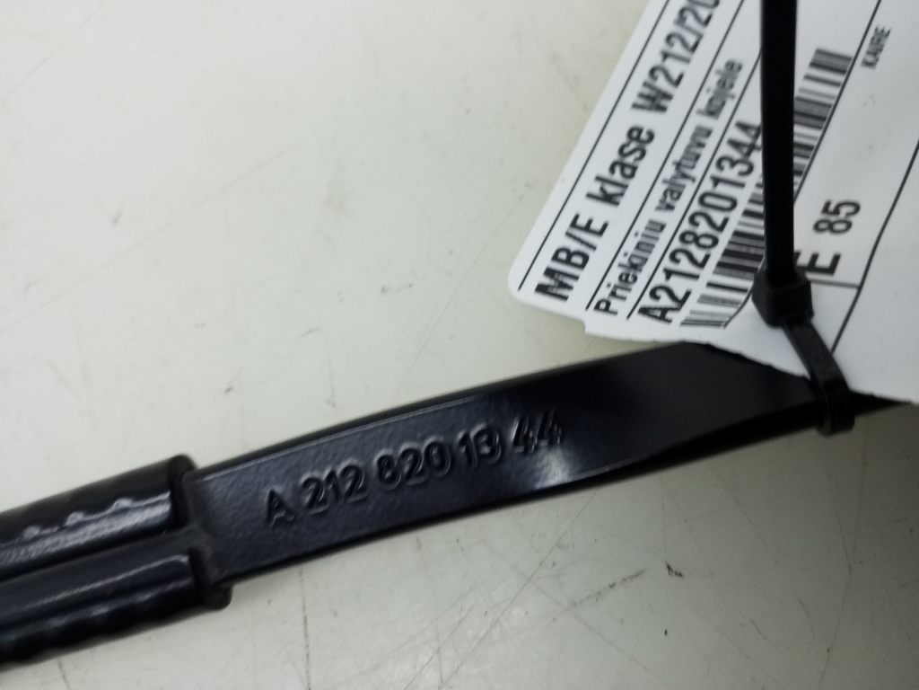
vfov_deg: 51.4
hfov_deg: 65.3
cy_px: 345
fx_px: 717
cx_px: 460
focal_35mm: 27
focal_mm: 3.6
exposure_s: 1/50
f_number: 1.9
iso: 125
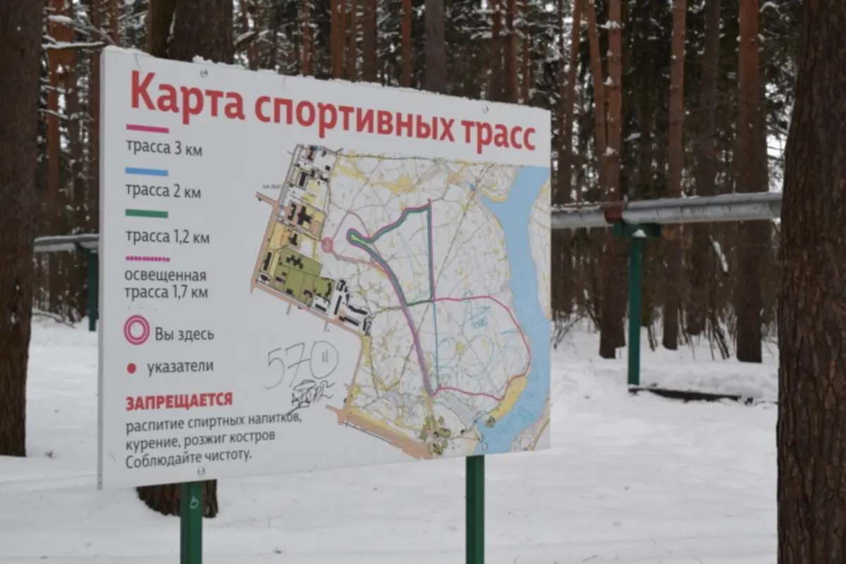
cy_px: 282
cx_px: 423
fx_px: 1410
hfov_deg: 33.4
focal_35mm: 60
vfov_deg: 22.6
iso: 1600
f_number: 8
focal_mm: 40
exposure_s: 1/250
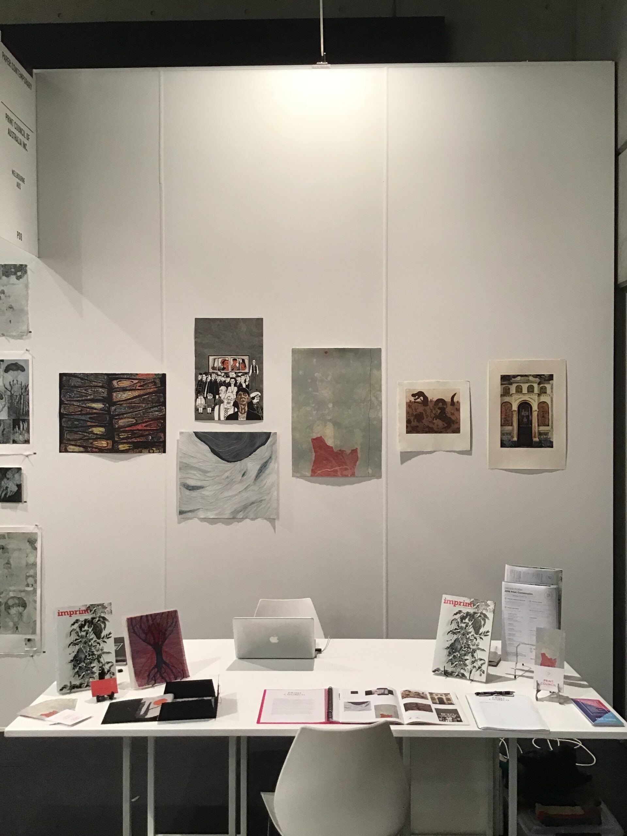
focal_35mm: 31
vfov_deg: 58.4
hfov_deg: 45.4
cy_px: 418
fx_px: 749
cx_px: 314
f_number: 2.4
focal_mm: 3.3
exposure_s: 1/33
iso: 50
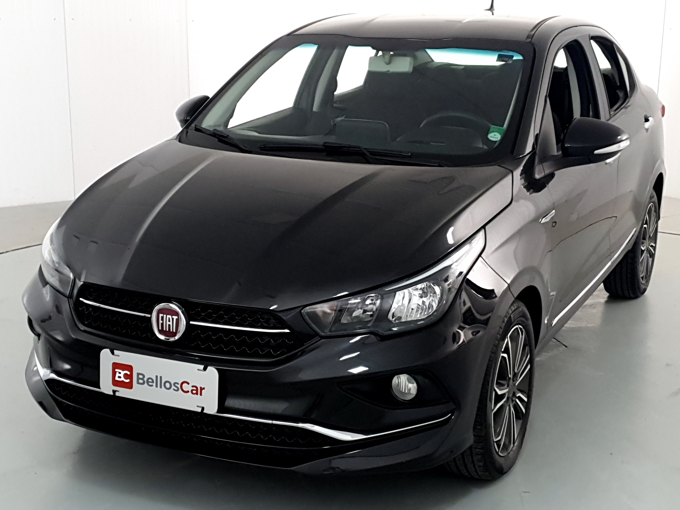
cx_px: 340
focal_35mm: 26
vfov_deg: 53.1
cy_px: 255
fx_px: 511
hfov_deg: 67.3
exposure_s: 1/60
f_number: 1.5
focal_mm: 4.32
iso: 160
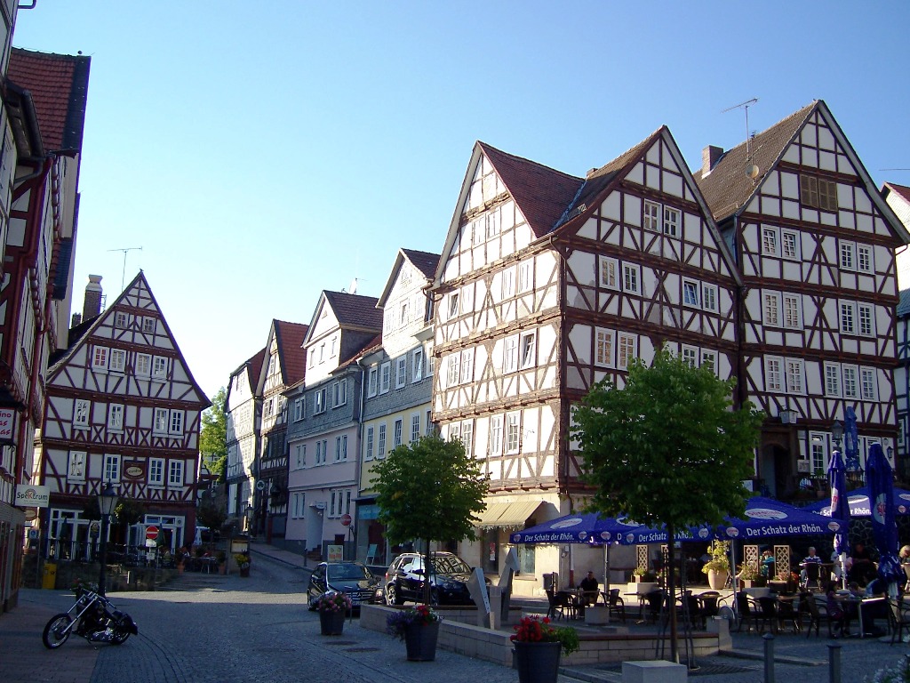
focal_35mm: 36
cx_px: 455
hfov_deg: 51.4
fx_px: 946
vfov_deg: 39.7
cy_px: 342
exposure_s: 1/500
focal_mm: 6
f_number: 3
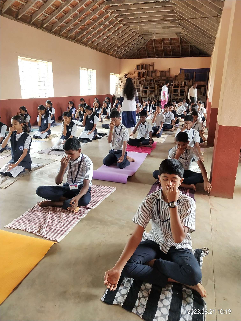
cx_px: 120
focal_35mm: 30
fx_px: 278
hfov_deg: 46.8
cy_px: 160
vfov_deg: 60.0
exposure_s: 1/50
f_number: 1.8
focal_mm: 3.95
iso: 381
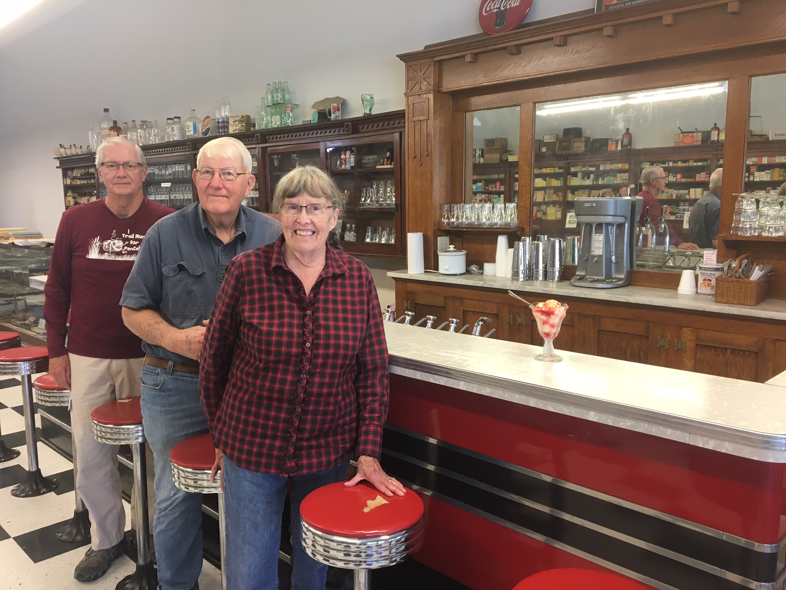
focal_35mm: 29
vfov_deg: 48.2
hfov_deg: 61.7
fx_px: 658
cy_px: 295
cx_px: 393
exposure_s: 1/30
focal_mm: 4.15
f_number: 2.2
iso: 40
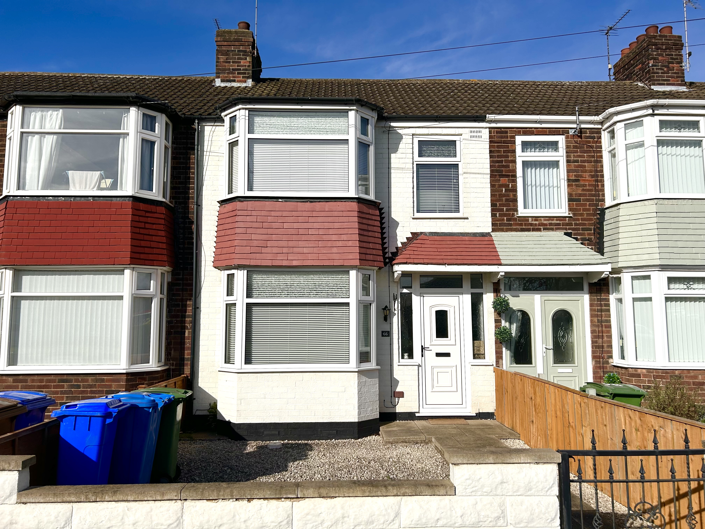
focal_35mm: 26
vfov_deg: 53.1
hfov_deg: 67.3
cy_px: 264
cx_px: 352
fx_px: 530
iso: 50
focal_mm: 5.7
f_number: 1.5
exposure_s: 1/10309
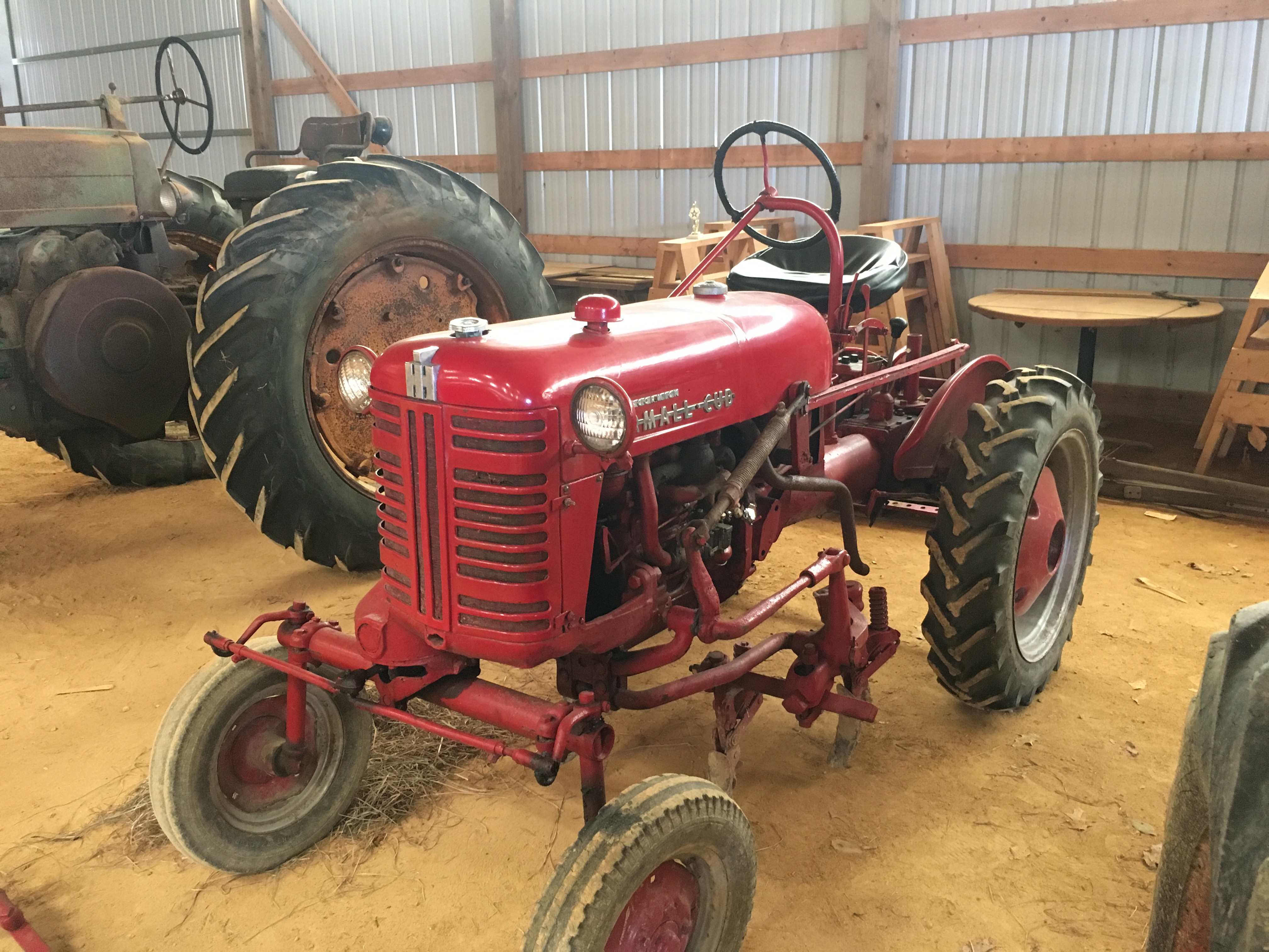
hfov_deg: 61.7
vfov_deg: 48.2
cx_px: 634
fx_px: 1063
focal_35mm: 29
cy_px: 476
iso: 200
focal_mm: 4.15
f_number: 2.2
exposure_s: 1/15
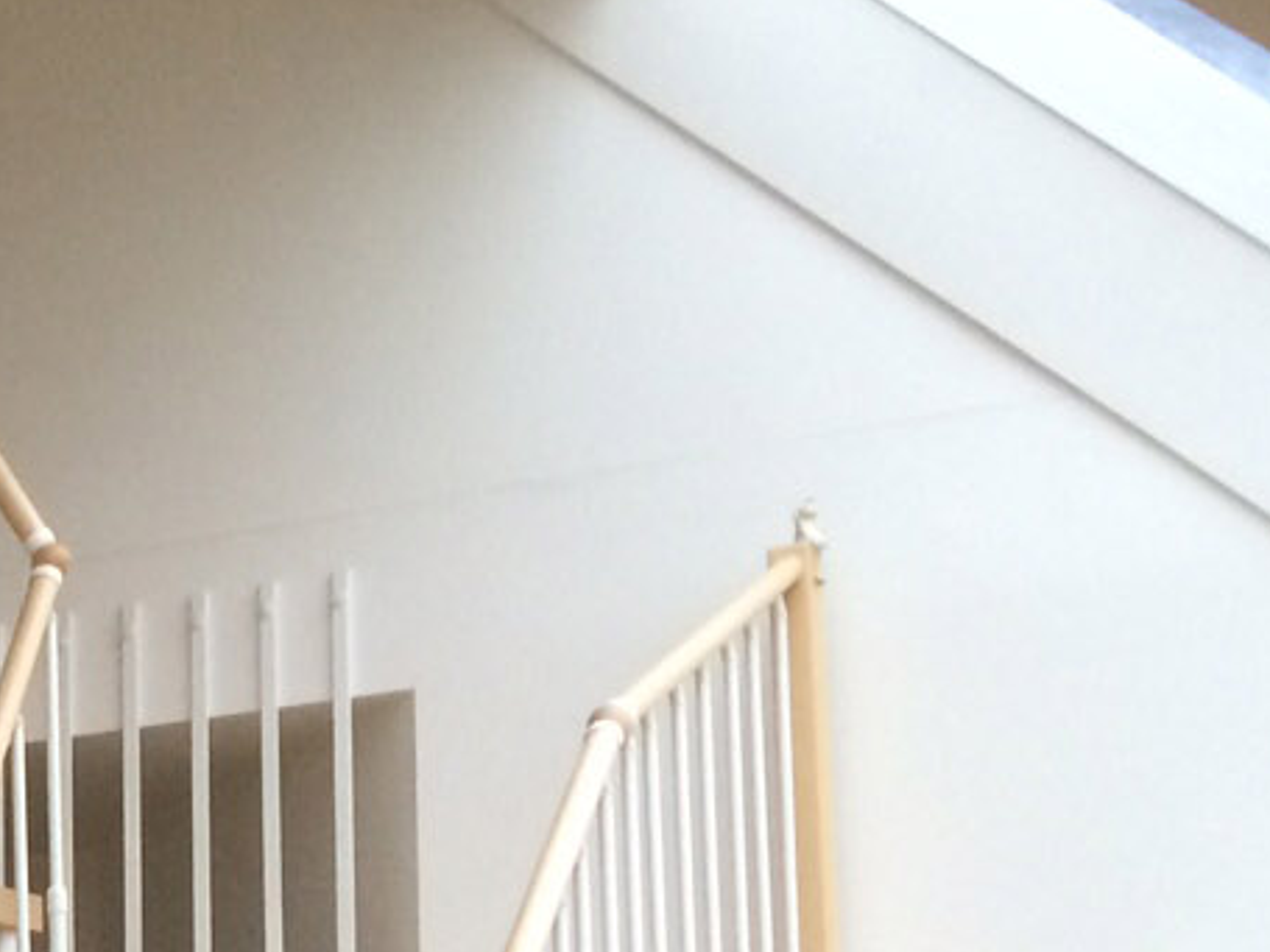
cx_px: -924
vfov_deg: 13.6
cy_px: 1321
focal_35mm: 104
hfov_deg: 16.3
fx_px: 3815
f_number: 2.2
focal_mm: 4.15
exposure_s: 1/30
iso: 160
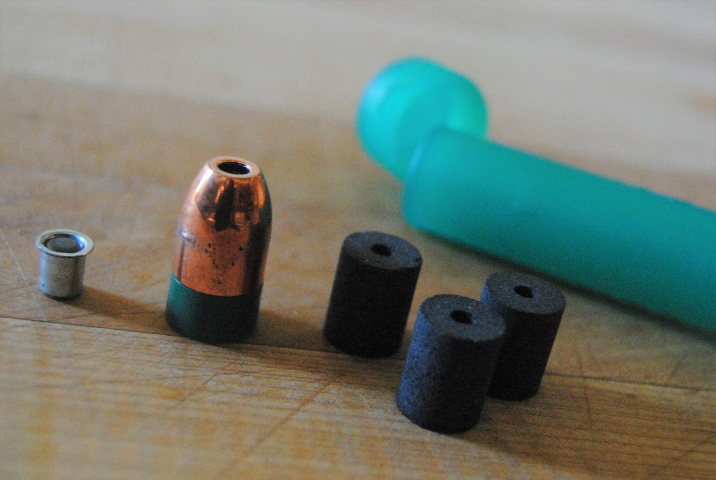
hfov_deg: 43.6
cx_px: 358
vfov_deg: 29.9
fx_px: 896
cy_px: 240
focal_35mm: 45
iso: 1600
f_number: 4.2
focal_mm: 30
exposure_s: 1/25
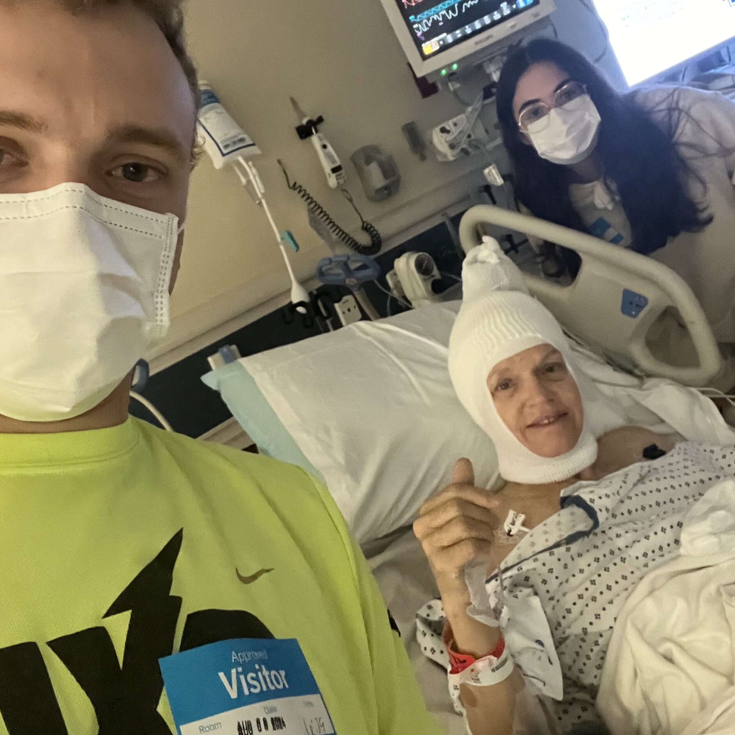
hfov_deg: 46.0
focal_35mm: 36
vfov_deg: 45.7
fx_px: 865
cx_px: 368
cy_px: 277
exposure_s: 1/15
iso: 800
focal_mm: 2.71
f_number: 2.2
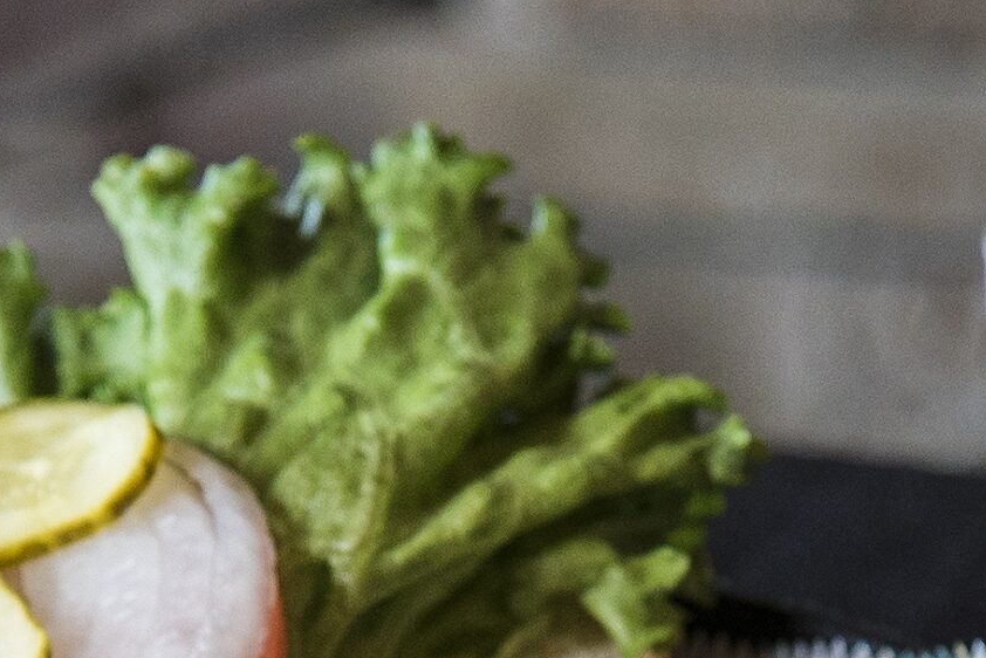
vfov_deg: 4.5
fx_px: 8329
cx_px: 492
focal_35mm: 304
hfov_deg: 6.8
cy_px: 881
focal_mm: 67
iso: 2500
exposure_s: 1/160
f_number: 4
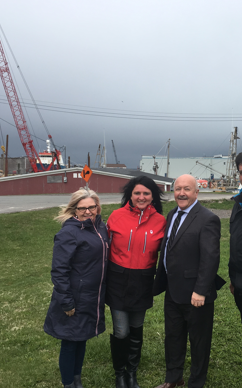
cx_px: 192
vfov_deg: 47.2
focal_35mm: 42
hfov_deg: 29.9
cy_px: 191
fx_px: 443
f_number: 2.2
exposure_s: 1/1425
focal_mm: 4.15
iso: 25
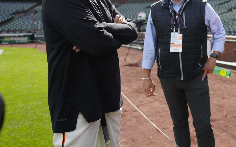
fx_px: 277
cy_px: 18
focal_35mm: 43
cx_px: 206
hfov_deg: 42.8
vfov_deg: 28.8
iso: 200
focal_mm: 24
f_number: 2.8
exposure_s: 1/2000
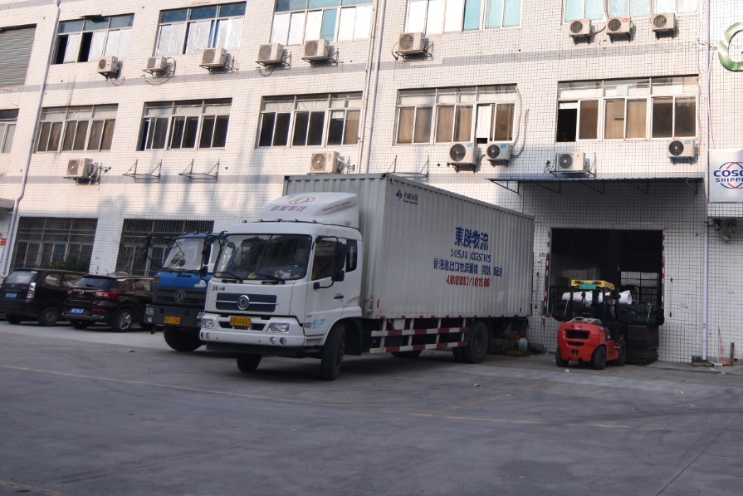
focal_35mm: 38
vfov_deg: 34.2
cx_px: 541
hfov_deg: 49.0
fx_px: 784
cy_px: 113
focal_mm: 14
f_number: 4
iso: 100
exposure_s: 1/800
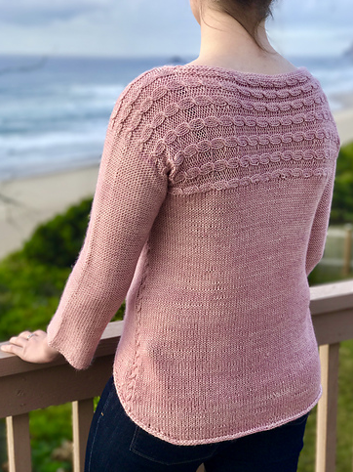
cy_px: 234
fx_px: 803
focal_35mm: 59
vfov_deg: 32.7
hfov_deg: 24.8
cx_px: 179
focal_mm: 6.6
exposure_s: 1/277
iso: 20
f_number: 2.8
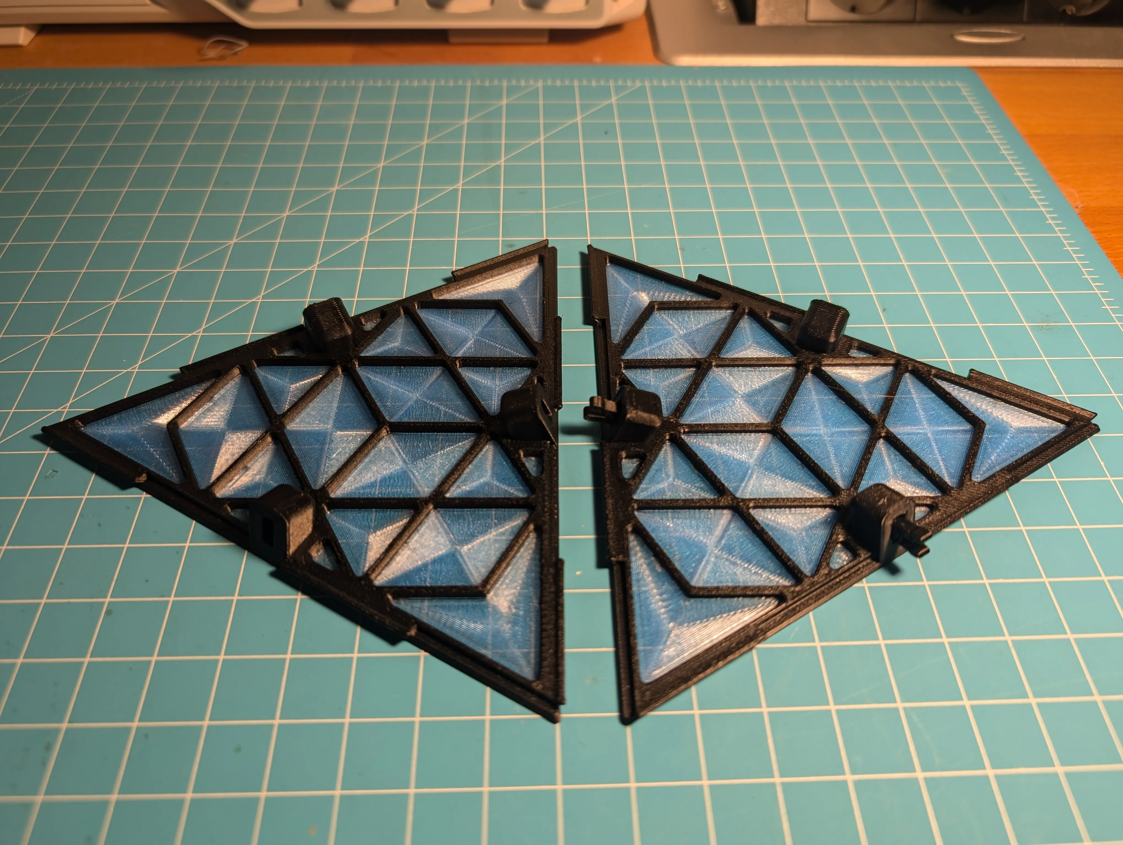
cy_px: 422
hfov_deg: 71.5
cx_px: 562
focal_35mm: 24
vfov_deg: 56.9
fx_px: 780
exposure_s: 1/72.9
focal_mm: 6.9
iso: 17
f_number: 1.68
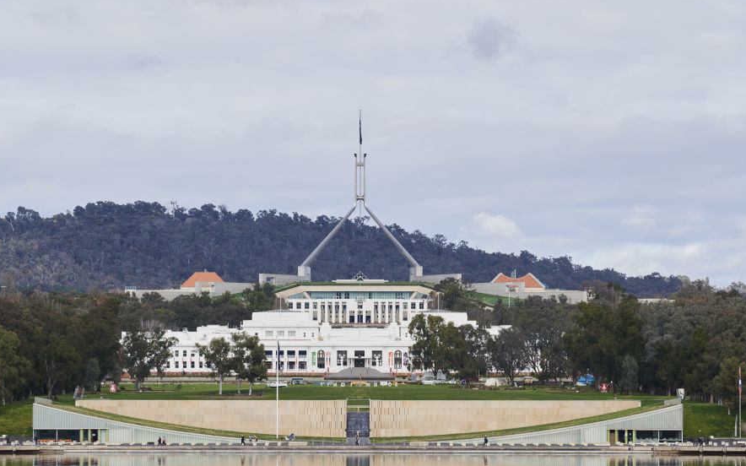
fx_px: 4797
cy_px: 283
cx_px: 357
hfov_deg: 8.9
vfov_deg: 5.6
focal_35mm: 236
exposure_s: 1/200
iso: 100
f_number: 11
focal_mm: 200
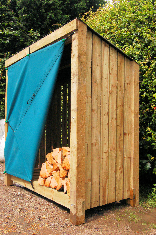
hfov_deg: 38.3
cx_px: 78
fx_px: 225
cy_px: 118
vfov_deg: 55.1
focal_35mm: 34
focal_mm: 23
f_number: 10
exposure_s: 1/400
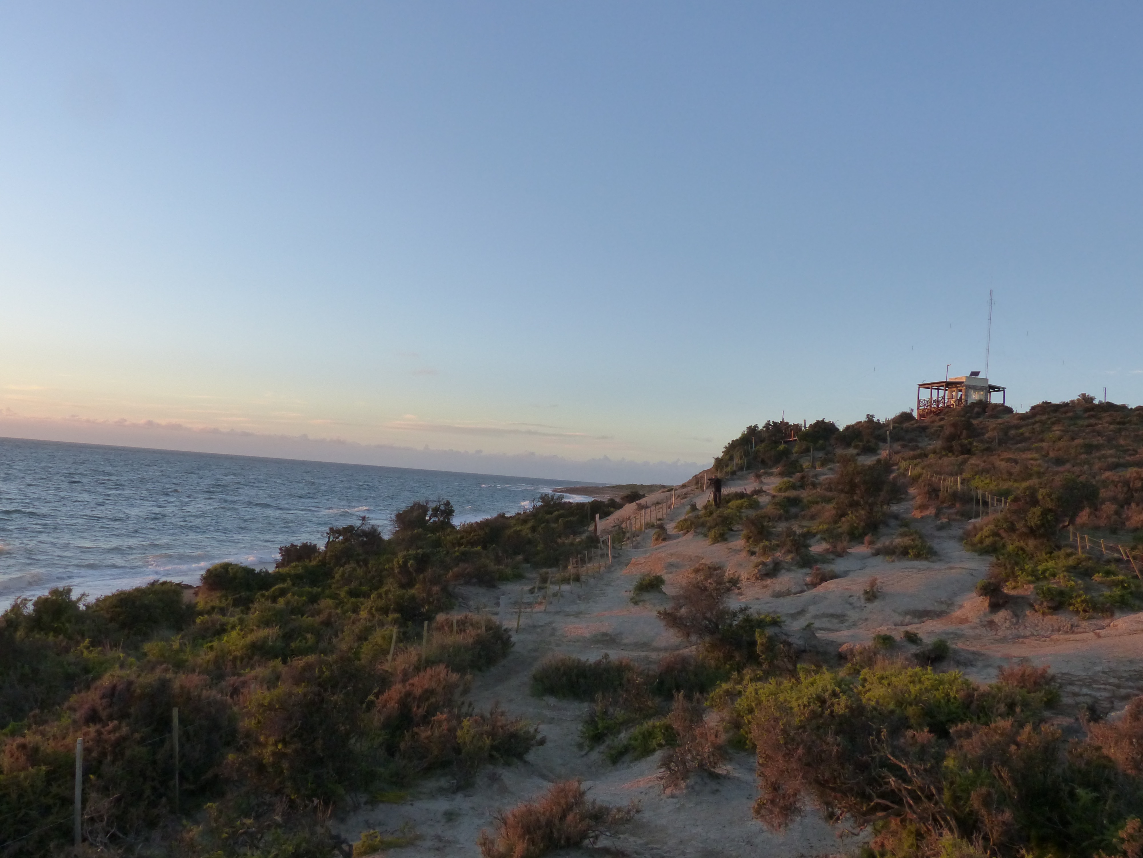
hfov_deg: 61.7
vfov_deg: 48.2
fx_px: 958
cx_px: 572
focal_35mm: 29
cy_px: 429
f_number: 4
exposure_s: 1/250
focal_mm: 5.3
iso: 250
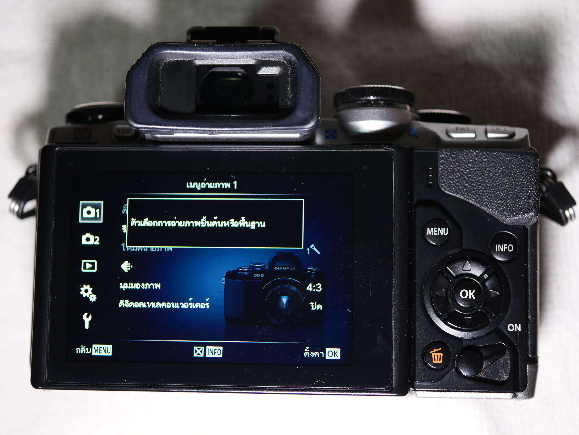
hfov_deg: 32.2
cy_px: 218
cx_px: 290
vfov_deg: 24.4
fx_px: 1004
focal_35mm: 60
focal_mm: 30
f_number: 2.8
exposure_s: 1/60
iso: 640
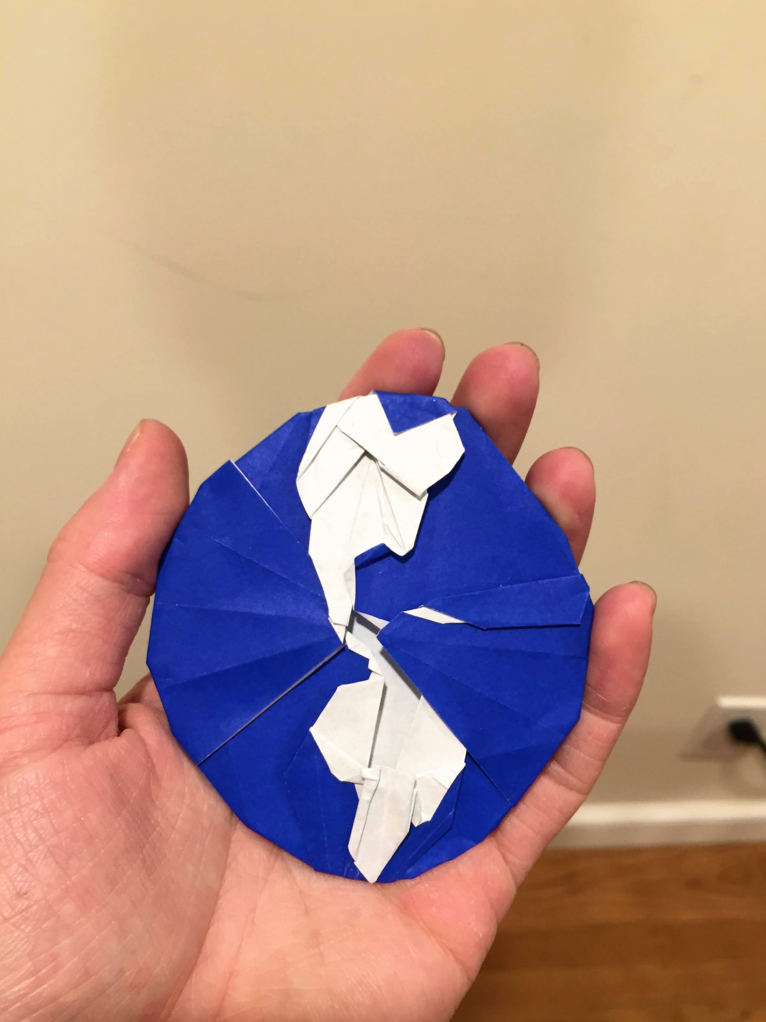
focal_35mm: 30
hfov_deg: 46.8
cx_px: 380
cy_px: 510
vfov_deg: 60.0
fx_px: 885
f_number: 2.2
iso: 80
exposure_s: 1/30
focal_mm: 4.15
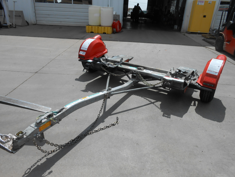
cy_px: 88
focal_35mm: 26
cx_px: 118
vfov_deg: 53.1
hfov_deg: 67.3
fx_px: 177
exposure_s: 1/1250
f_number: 3.5
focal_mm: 4.6
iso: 80
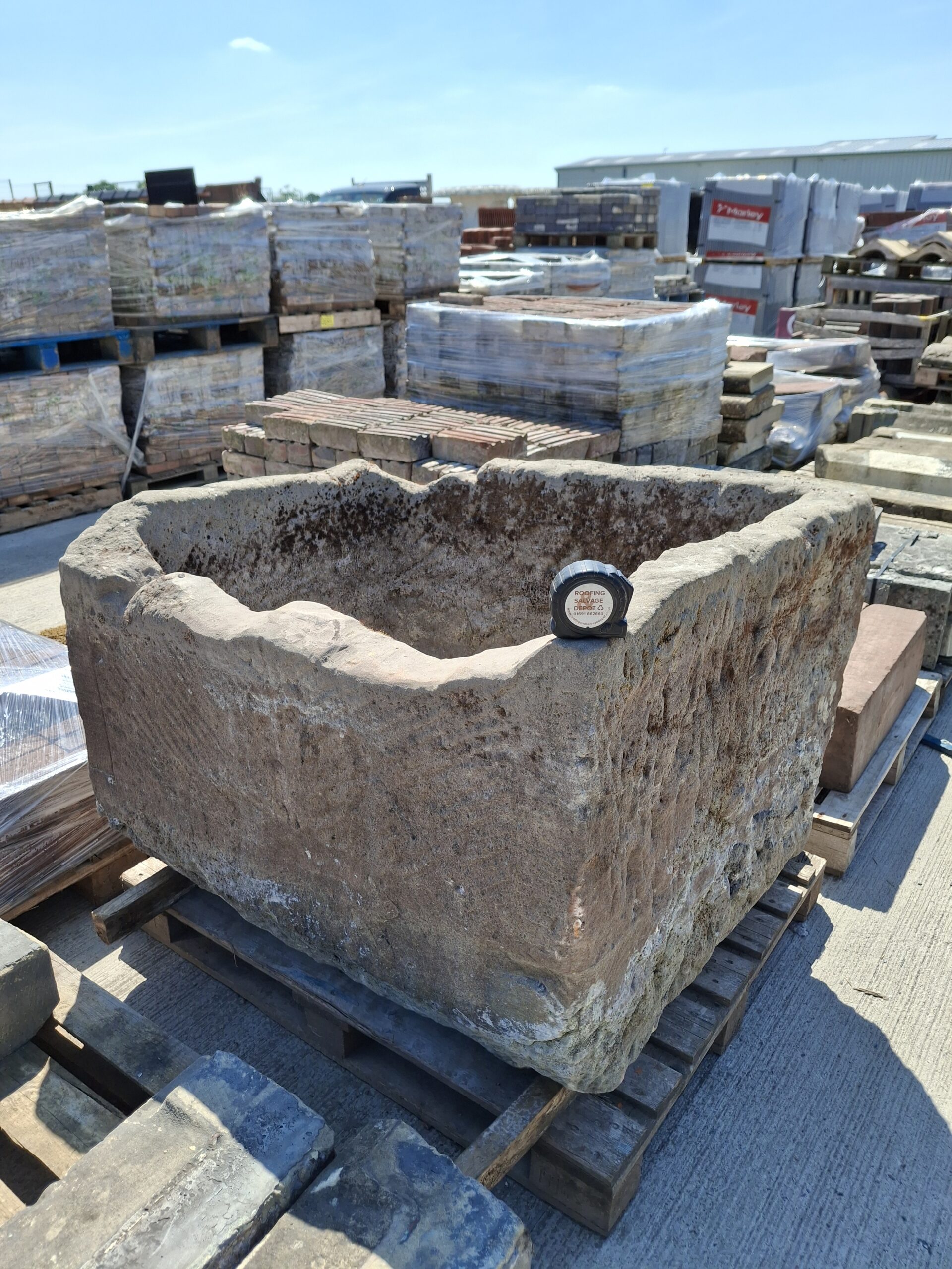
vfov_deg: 69.4
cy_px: 634
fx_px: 917
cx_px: 476
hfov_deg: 54.9
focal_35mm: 25
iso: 32
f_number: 1.8
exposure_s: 1/1894
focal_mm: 4.69
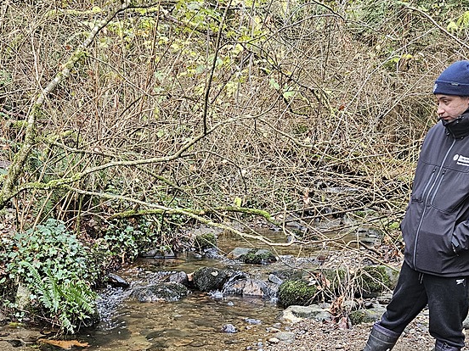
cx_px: 193
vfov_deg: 27.3
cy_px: 357
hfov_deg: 38.1
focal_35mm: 50
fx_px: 677
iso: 200
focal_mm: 5.4
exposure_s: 1/120
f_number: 1.8
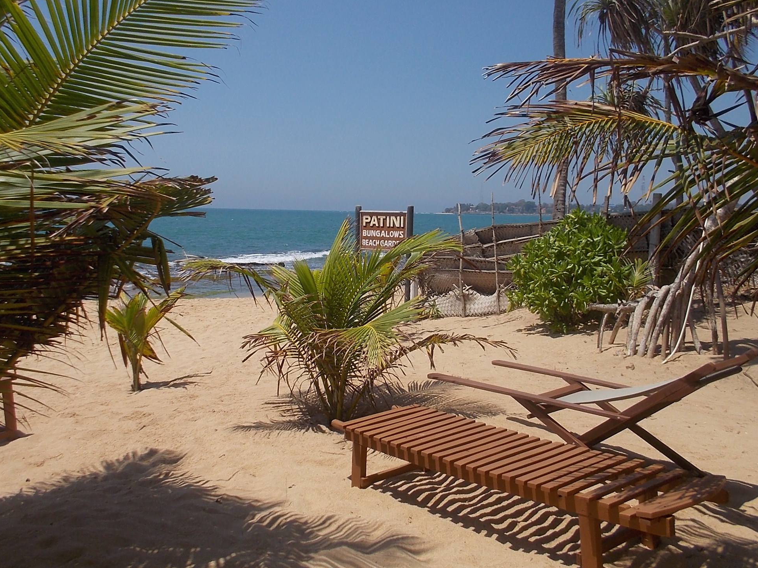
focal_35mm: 34
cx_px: 371
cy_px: 238
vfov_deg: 41.7
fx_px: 744
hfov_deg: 54.0
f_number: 3.3
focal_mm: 4.1
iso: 80
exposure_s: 1/1500
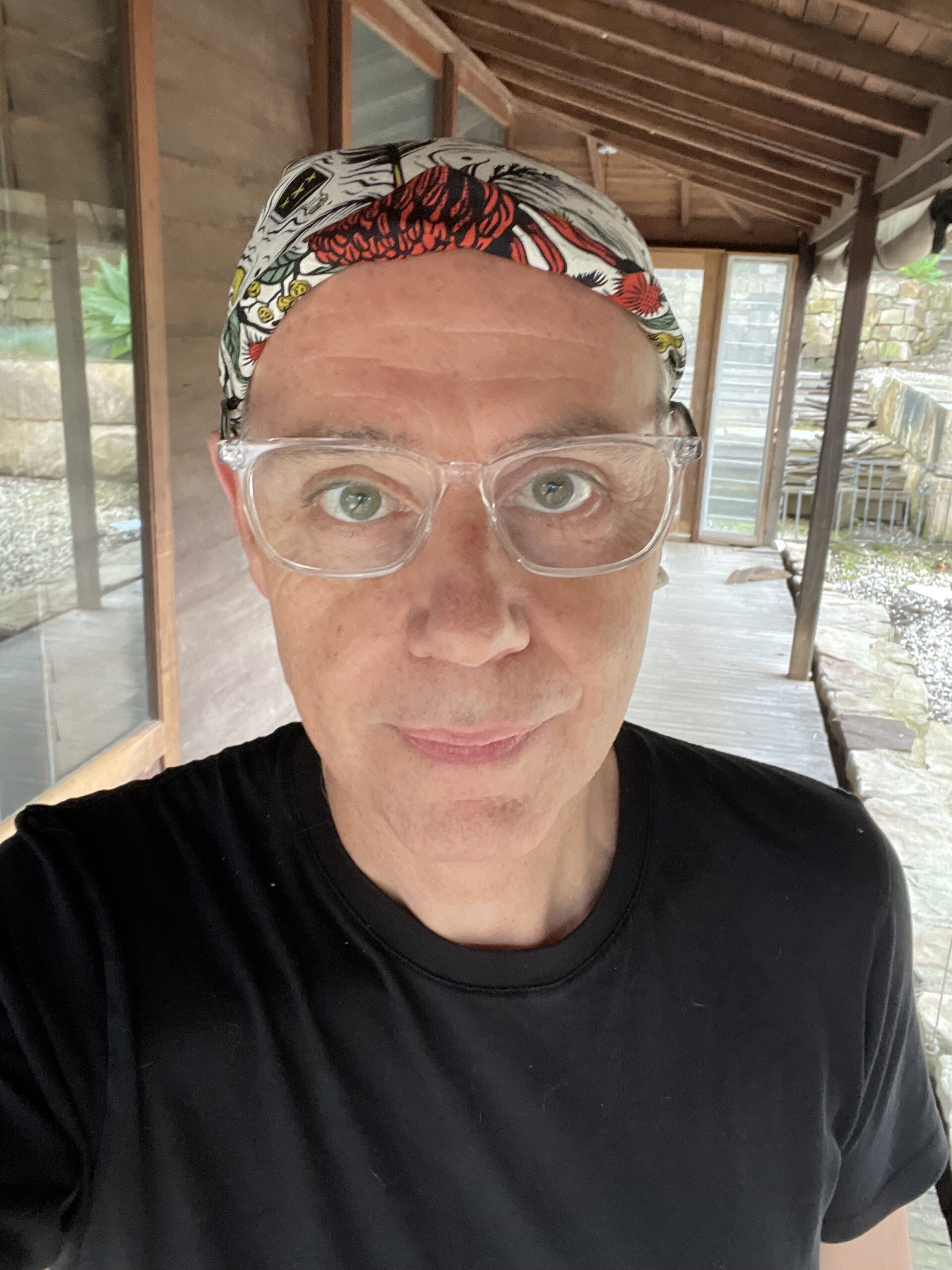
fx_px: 1100
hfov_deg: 46.8
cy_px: 635
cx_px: 476
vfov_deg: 60.0
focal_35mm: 30
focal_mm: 2.71
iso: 320
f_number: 2.2
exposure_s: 1/30
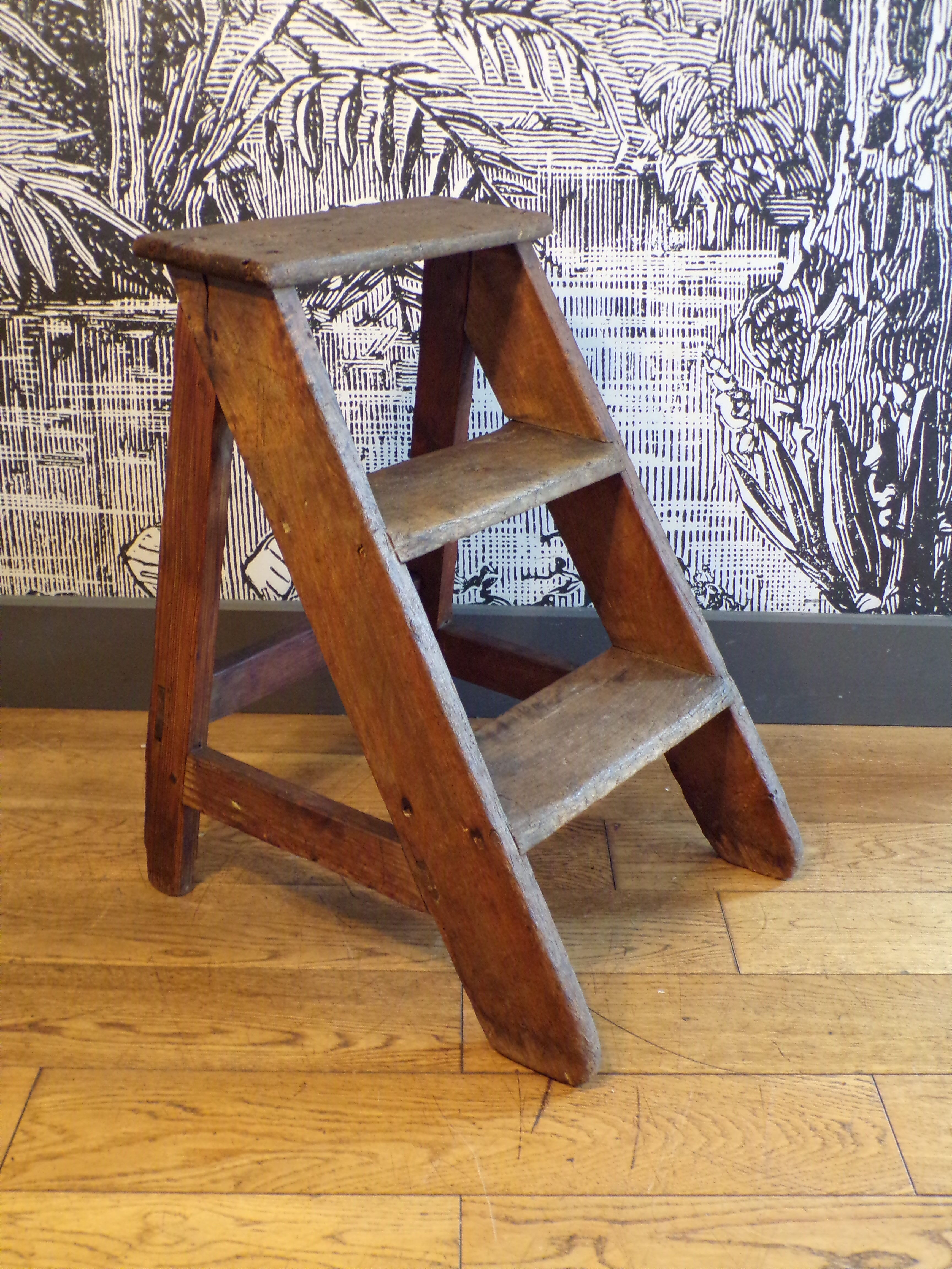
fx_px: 1357
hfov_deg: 38.7
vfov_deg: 50.1
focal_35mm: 37
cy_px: 634
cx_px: 476
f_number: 3.3
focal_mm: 6.6
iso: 400
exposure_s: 1/17
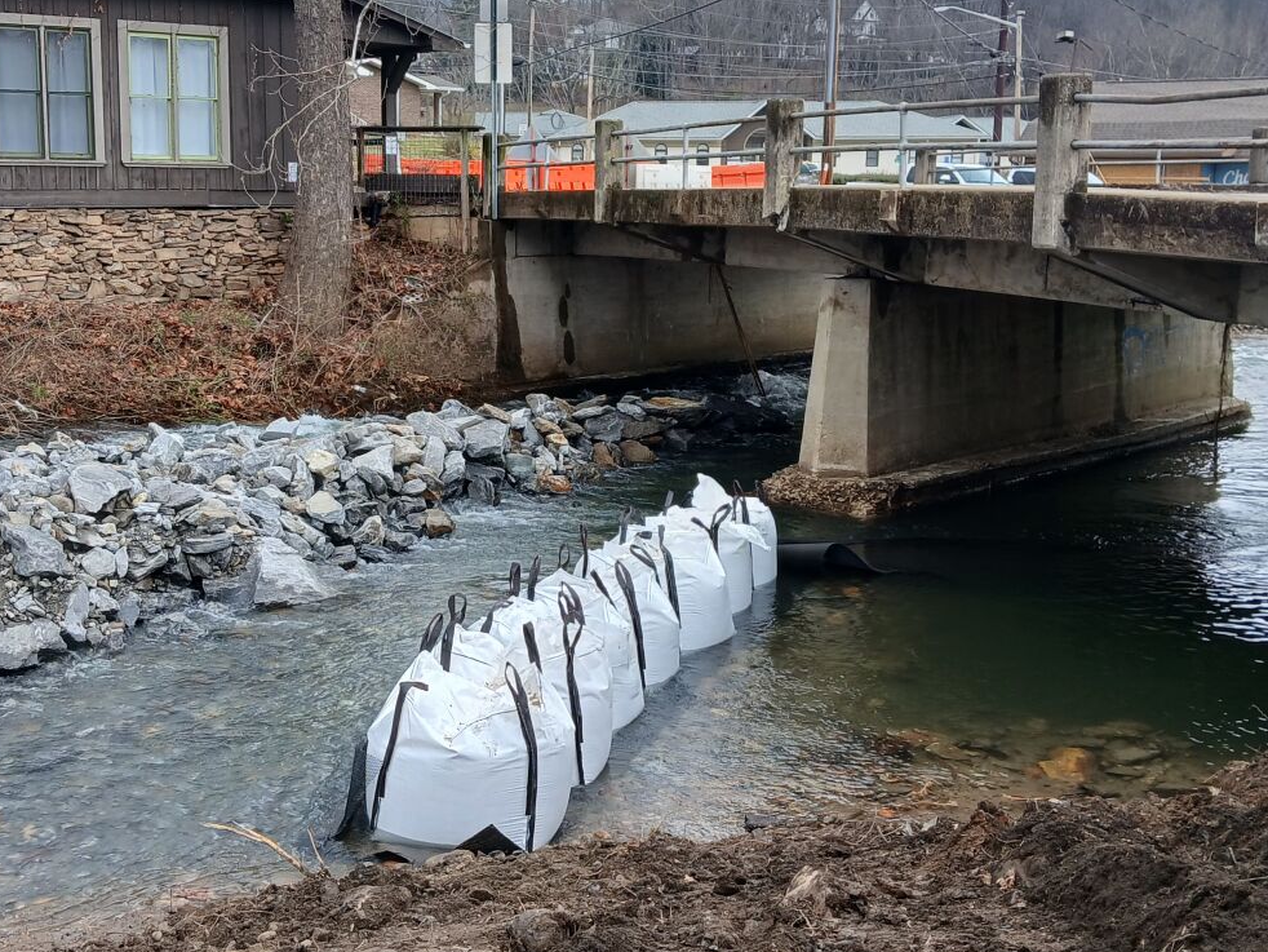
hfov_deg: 42.6
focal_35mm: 44
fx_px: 1612
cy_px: 449
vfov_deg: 32.9
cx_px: 483
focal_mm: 3.98
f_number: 1.8
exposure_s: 1/120
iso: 20
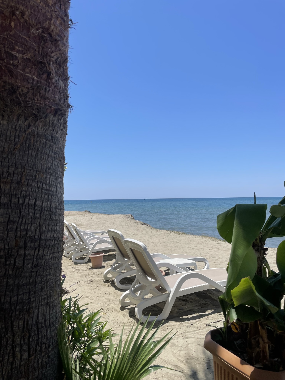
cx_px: 142
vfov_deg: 67.3
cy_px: 190
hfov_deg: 53.1
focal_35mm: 26
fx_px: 285
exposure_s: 1/4651
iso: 32
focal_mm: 4.2
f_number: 1.6
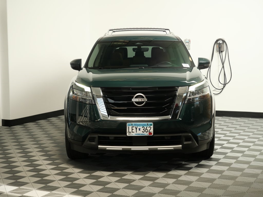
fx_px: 410
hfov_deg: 35.5
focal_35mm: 54
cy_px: 98
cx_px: 132
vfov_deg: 27.0
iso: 250
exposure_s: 1/200
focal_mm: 27
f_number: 4.6
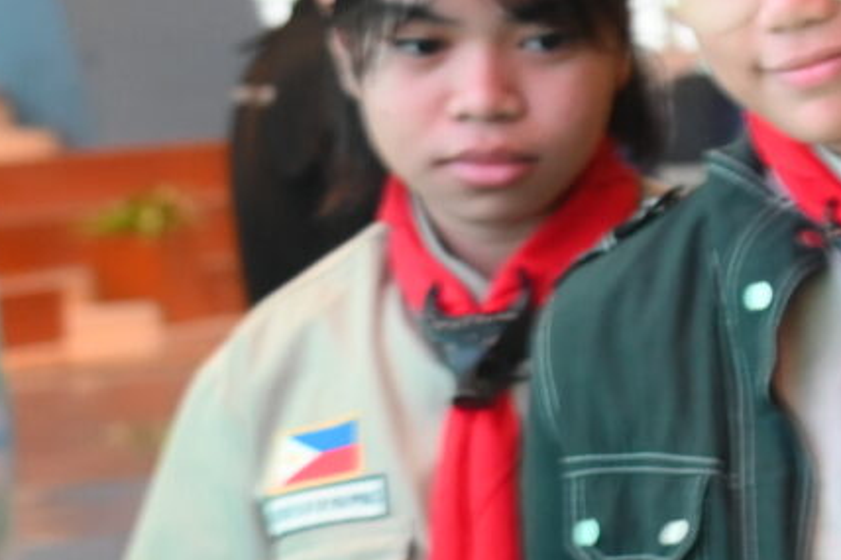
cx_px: 1293
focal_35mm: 220
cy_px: 473
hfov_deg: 9.1
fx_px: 5137
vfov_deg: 6.2
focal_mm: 46
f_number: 4
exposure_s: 1/80
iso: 2000
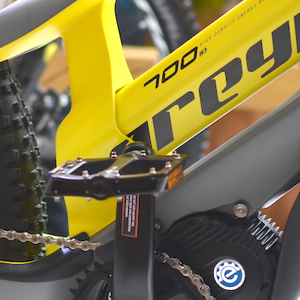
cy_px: 124
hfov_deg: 12.6
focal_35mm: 138
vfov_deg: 12.6
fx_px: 1356
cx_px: 70
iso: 320
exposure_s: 1/200
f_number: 1.8
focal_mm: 35
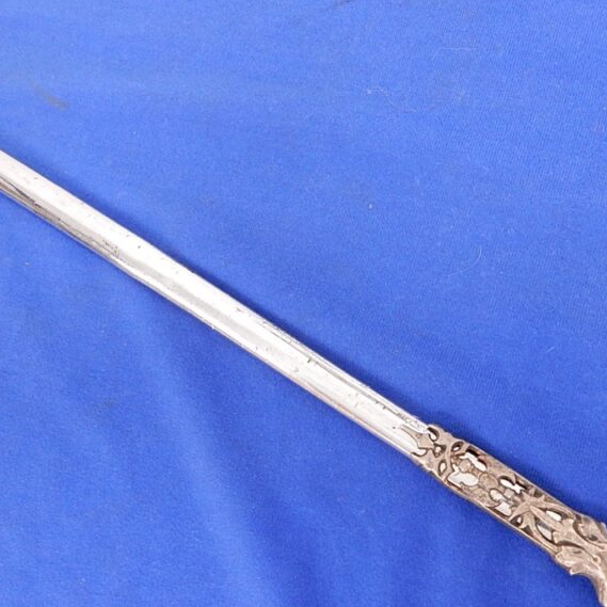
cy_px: 386
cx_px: 350
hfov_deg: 47.1
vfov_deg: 46.7
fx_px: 694
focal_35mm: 35
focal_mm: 4
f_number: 3
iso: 400
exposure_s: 1/15
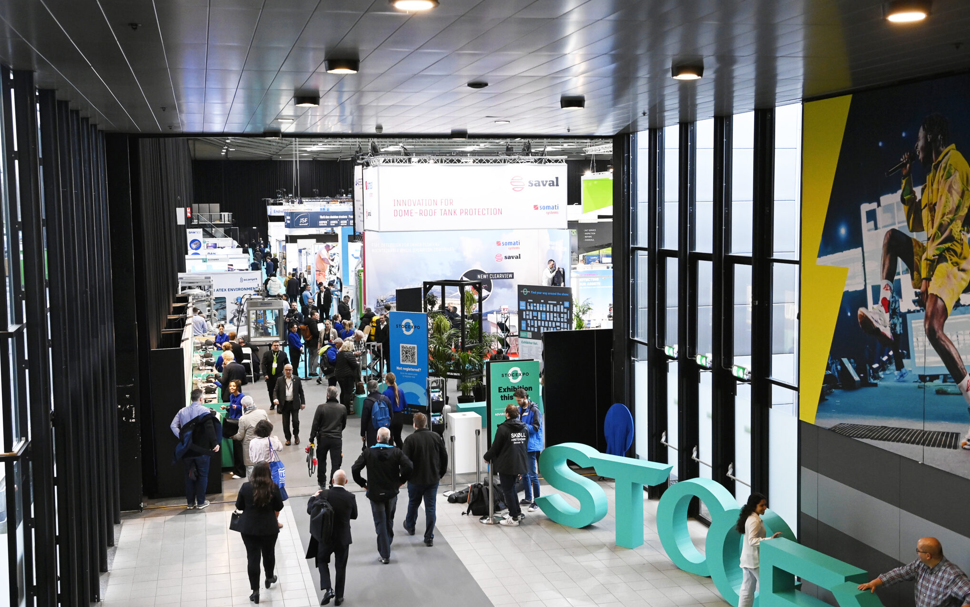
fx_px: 1084
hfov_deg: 48.2
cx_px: 484
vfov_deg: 31.3
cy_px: 301
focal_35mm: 41
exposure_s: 1/160
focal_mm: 40
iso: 3200
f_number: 5
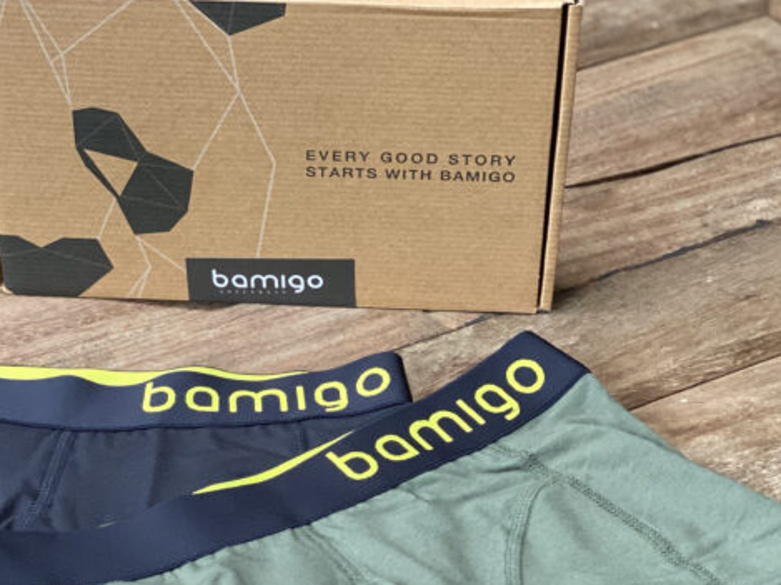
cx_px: 280
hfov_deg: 21.5
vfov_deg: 16.1
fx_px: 2052
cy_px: 466
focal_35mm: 91
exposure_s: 1/81
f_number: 2
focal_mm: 6
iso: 250
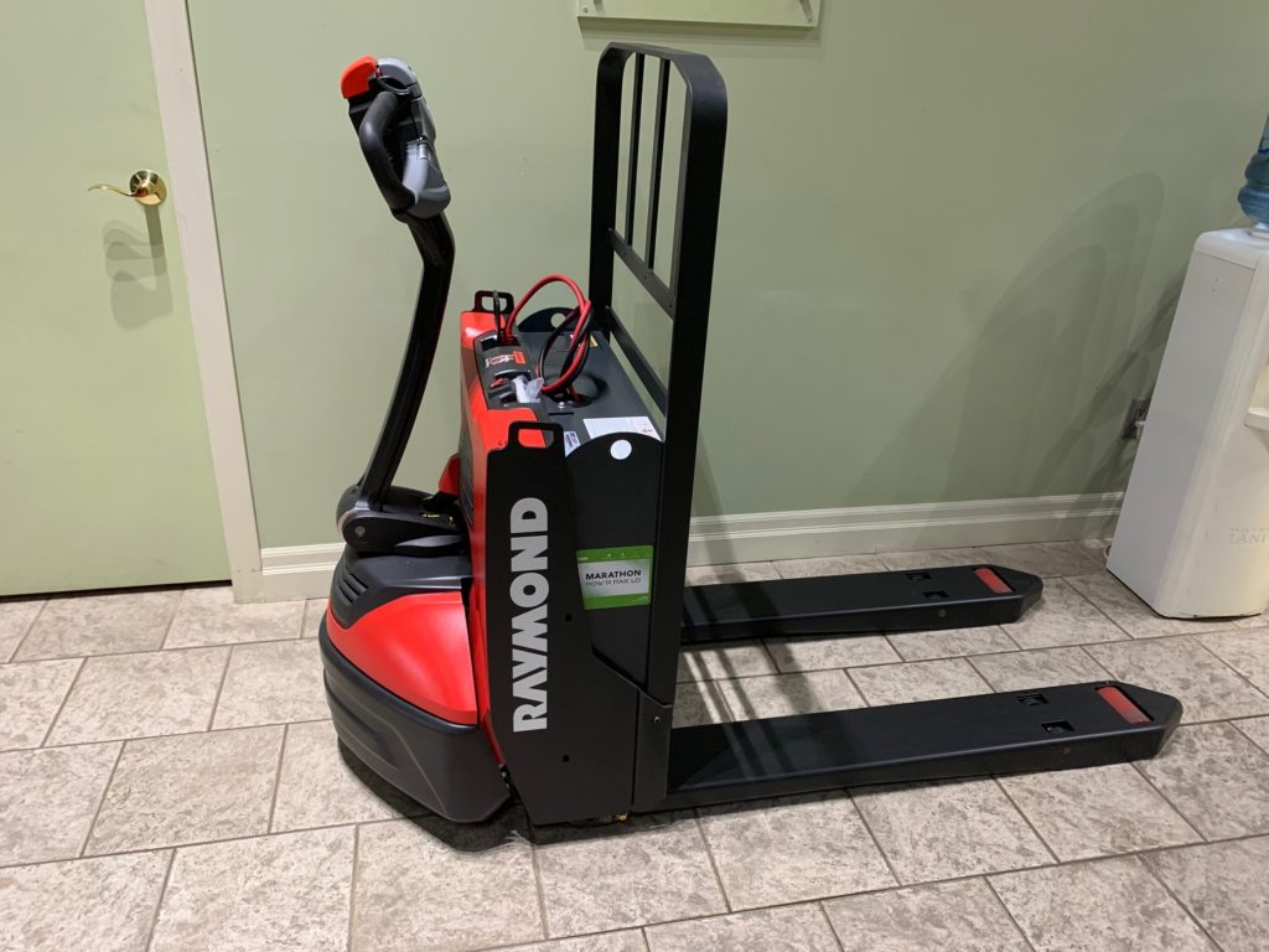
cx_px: 634
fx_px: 953
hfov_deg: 67.3
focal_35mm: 26
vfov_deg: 53.1
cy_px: 476
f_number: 1.8
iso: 200
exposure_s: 1/60
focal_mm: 4.25
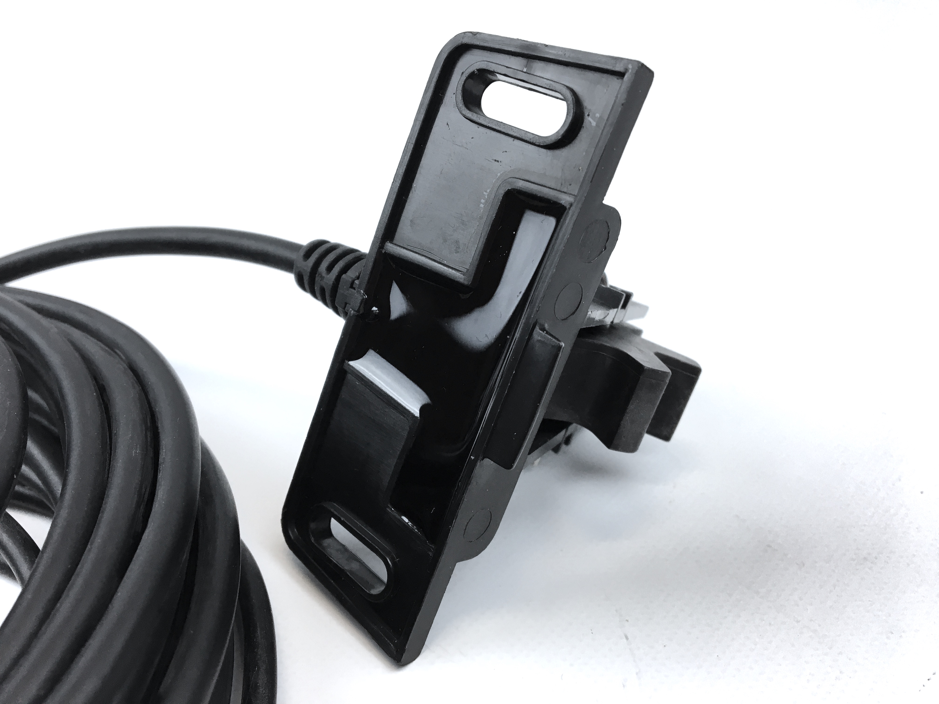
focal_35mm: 29
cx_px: 470
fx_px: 787
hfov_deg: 61.7
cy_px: 352
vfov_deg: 48.2
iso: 32
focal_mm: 4.15
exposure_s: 1/40
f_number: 2.2
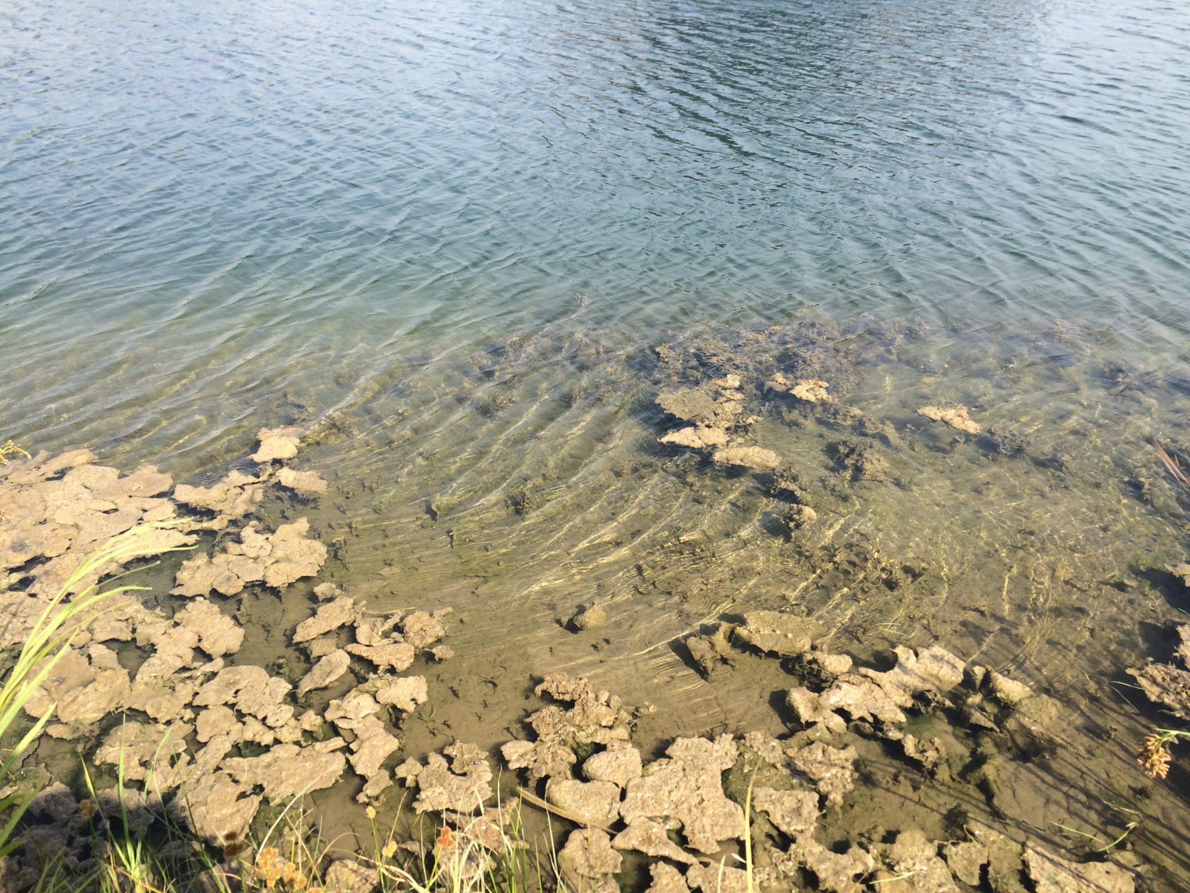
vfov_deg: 48.2
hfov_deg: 61.7
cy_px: 446
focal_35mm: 29
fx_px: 997
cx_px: 595
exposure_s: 1/1026
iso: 32
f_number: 2.2
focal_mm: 4.15
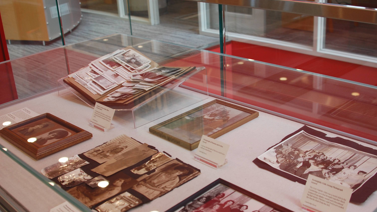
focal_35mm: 44
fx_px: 440
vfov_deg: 27.1
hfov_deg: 46.4
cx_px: 188
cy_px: 113
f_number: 4.5
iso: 400
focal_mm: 28
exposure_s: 1/80
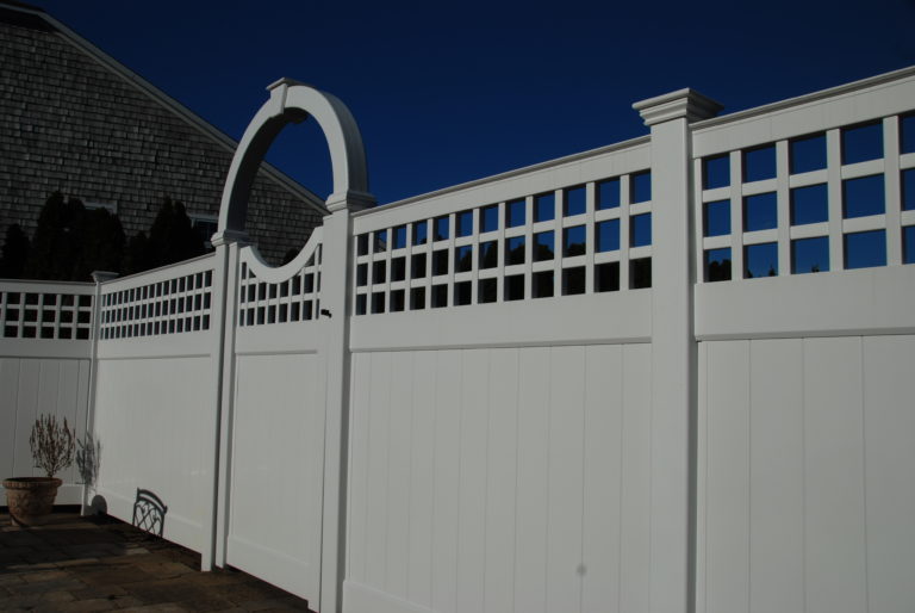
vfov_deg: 43.7
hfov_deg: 61.9
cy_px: 306
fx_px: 763
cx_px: 458
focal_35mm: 30
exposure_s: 1/500
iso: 100
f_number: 10
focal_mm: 20
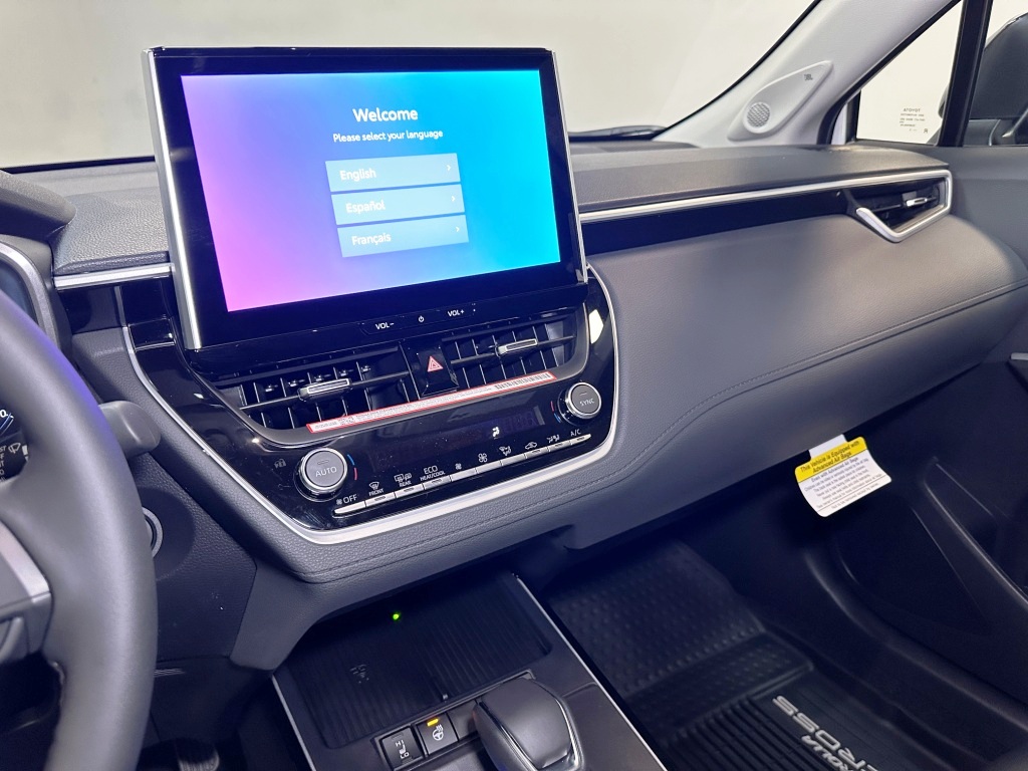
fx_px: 713
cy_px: 386
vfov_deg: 56.8
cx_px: 514
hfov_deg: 71.6
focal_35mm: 24
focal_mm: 6.86
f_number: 1.78
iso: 400
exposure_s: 1/60
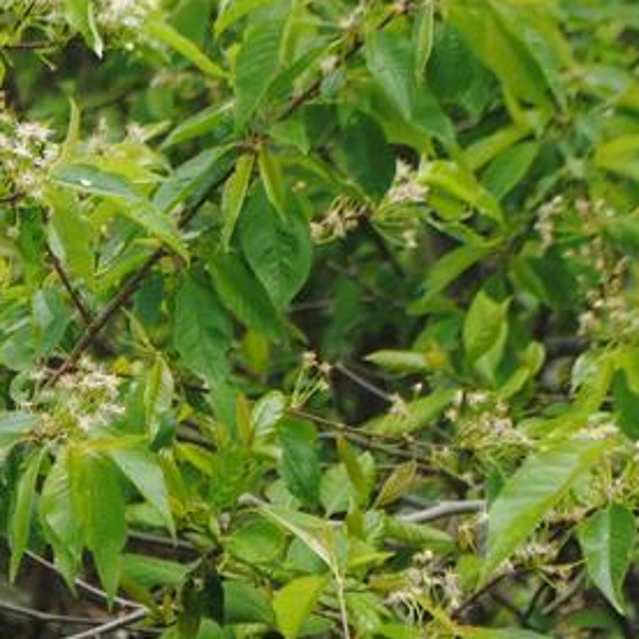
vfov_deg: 8.2
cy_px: 362
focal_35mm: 213
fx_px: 4448
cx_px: 23
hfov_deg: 8.2
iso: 100
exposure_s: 1/160
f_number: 6.3
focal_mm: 46
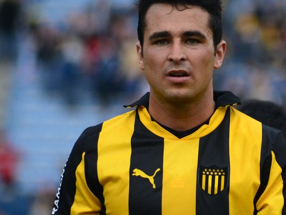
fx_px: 7314
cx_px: 207
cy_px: 110
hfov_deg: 2.2
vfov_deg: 1.7
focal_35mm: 885
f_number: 5.6
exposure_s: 1/800
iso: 1600
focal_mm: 300
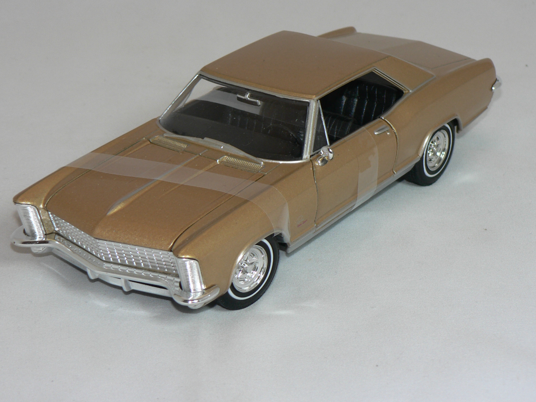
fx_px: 1564
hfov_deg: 19.4
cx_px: 256
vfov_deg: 14.6
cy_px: 156
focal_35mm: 101
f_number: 3.2
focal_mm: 12.6
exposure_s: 1/60
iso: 80
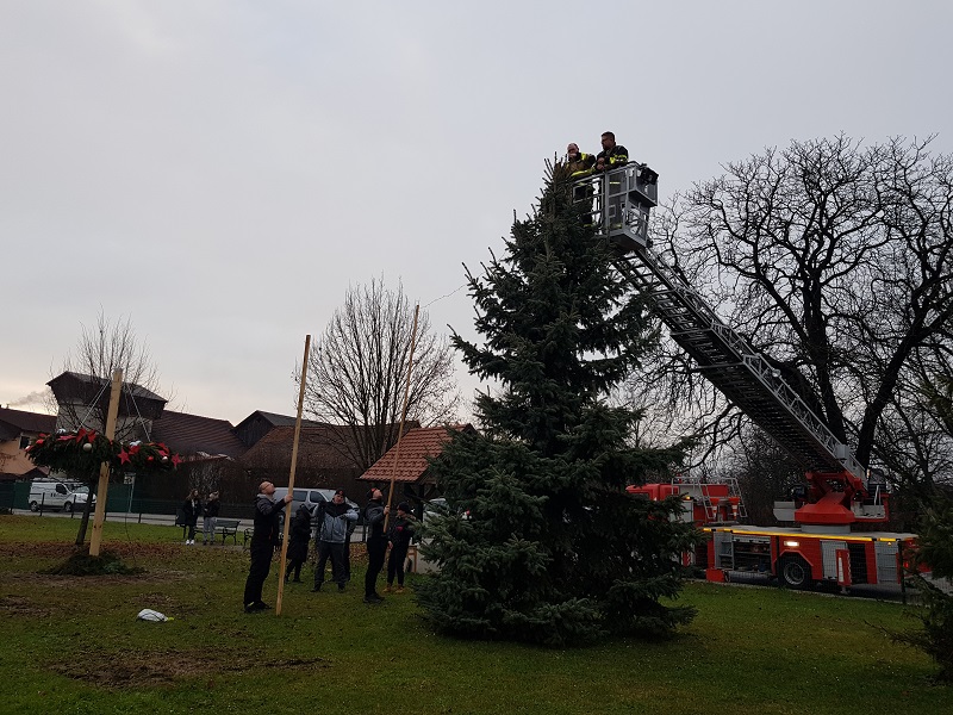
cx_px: 476
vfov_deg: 53.1
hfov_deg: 67.3
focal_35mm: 26
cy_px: 358
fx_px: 716
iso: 40
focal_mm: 4.2
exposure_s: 1/135
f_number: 1.7
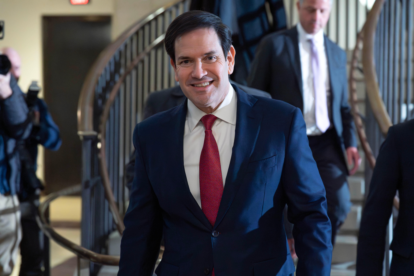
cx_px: 207
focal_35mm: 70
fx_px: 805
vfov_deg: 19.5
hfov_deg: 28.8
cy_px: 138
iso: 4000
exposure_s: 1/250
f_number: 3.5
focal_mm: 70
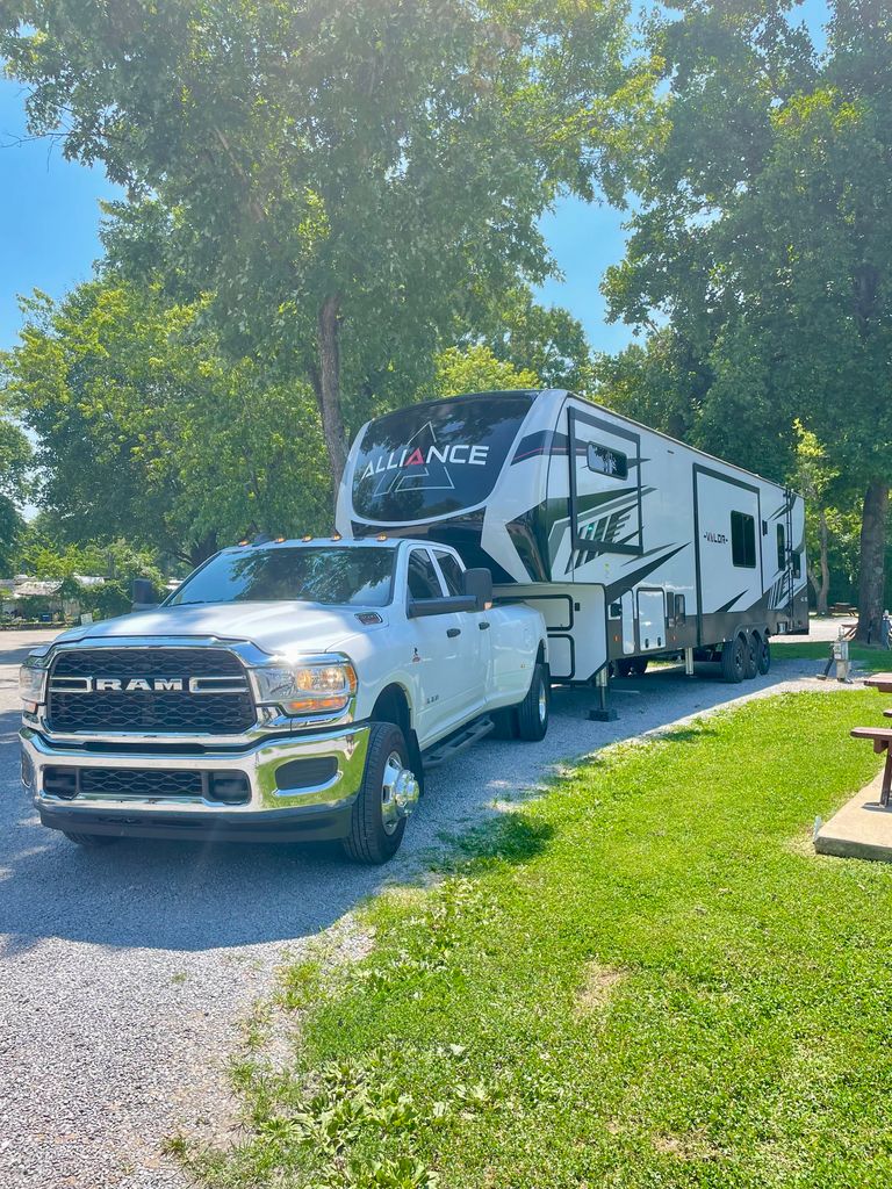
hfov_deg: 53.1
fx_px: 893
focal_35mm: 26
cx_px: 446
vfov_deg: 67.3
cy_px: 594
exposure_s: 1/997
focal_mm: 4.2
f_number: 1.6
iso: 50
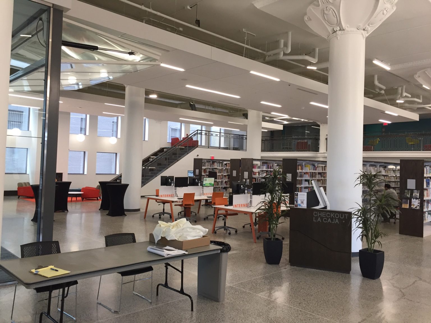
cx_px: 216
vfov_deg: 48.2
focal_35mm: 29
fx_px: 361
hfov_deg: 61.7
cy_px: 162
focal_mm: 4.15
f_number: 2.2
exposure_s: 1/30
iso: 40
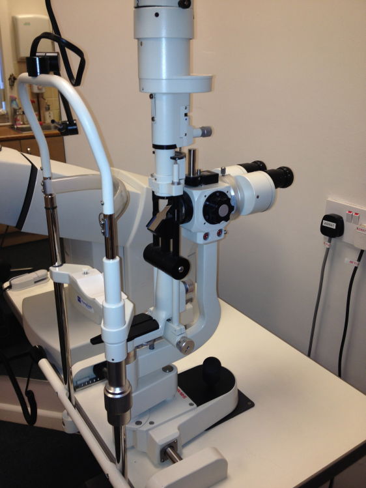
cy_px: 244
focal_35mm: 35
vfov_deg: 52.6
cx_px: 183
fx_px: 493
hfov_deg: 40.7
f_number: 2.4
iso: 50
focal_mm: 4.28
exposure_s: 1/25
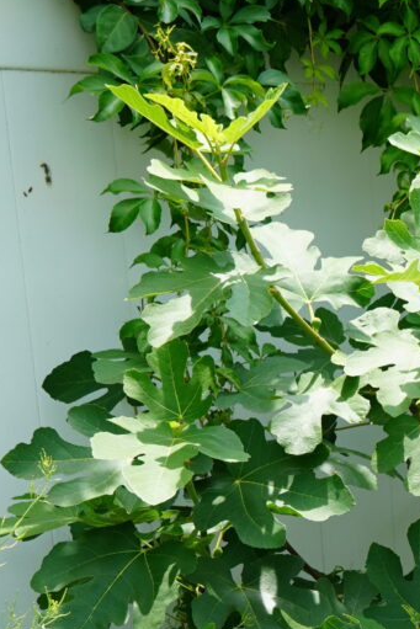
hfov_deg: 12.7
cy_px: 624
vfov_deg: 19.5
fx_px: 1777
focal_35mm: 102
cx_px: 653
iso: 100
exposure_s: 1/80
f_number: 5.6
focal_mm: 21
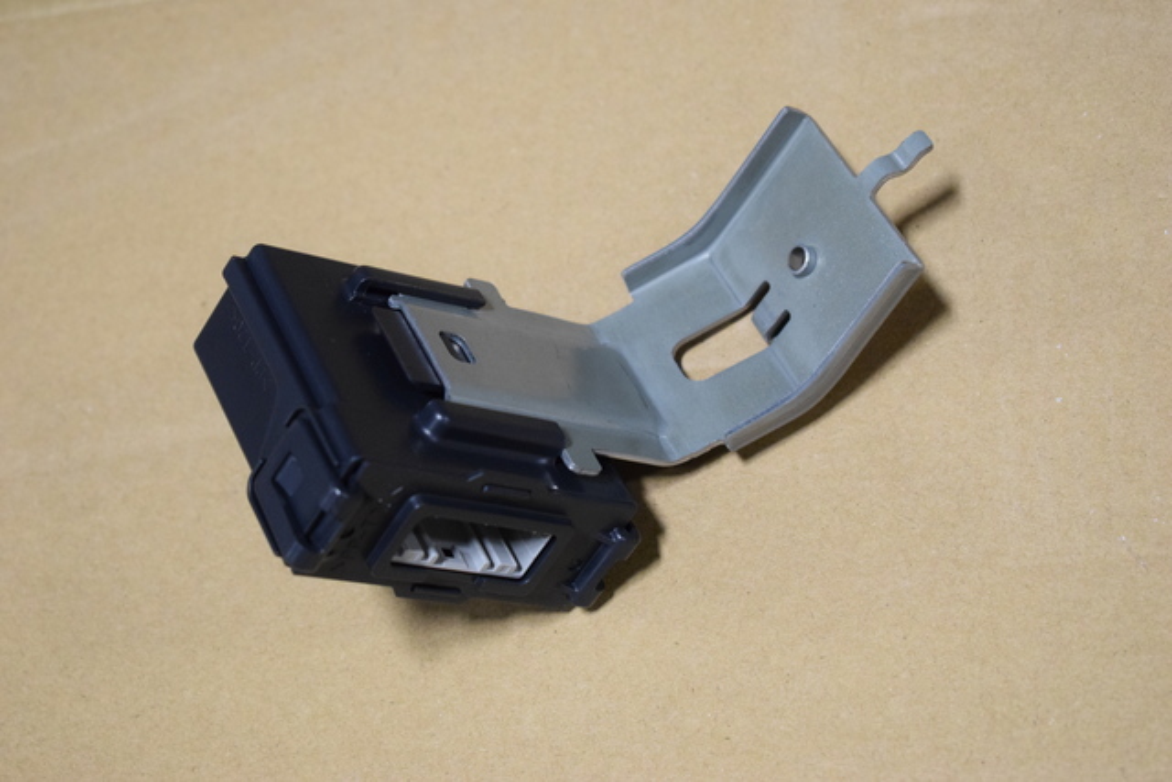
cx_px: 586
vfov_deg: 16.6
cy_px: 391
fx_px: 2686
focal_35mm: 82
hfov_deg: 24.6
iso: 3200
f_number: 5.6
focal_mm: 55
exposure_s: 1/100
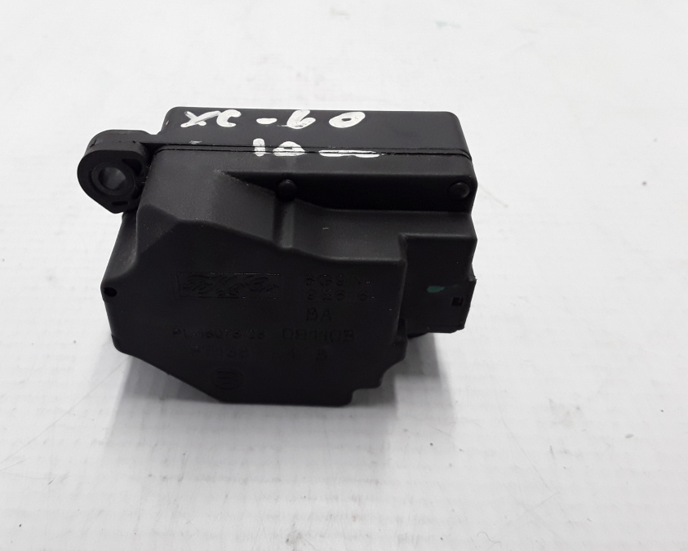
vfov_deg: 45.8
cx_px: 286
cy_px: 265
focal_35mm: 32
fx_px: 652
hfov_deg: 55.4
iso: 80
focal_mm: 2.91
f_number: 1.9
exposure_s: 1/33
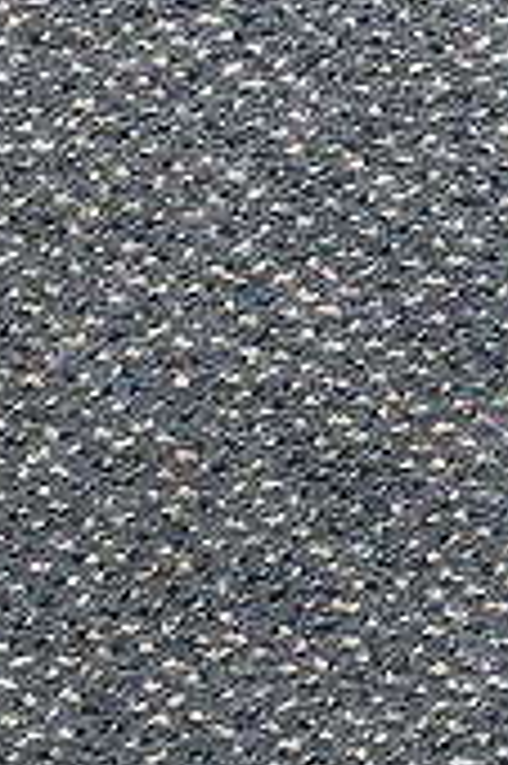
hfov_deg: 6.5
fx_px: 4008
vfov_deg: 10.8
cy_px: -22
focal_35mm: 189
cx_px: 1654
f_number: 2.2
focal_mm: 4.15
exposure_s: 1/50
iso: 32
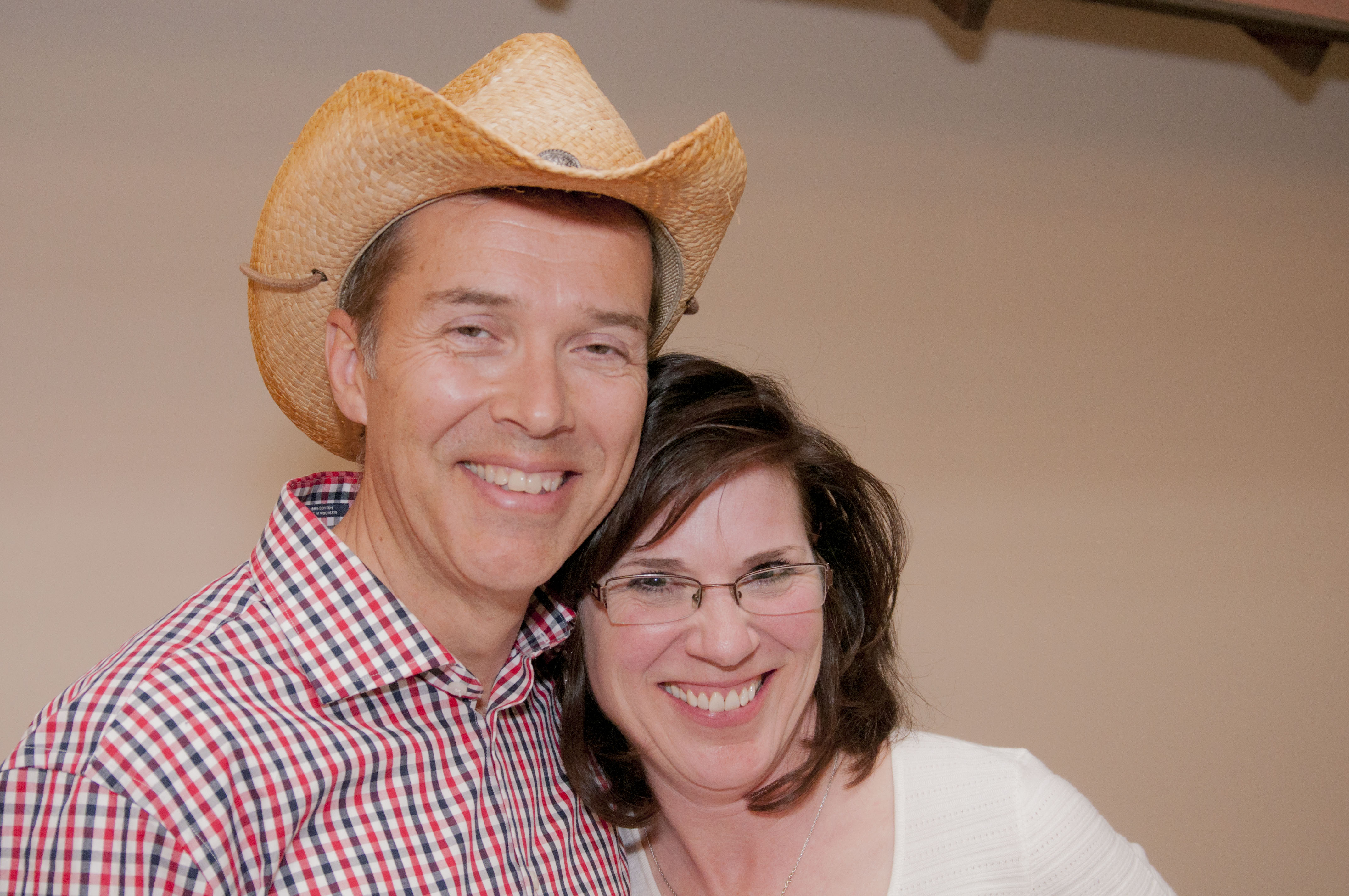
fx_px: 2133
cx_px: 674
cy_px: 448
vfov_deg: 23.7
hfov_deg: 35.1
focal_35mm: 57
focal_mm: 38
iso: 400
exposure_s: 1/60
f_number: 5.6
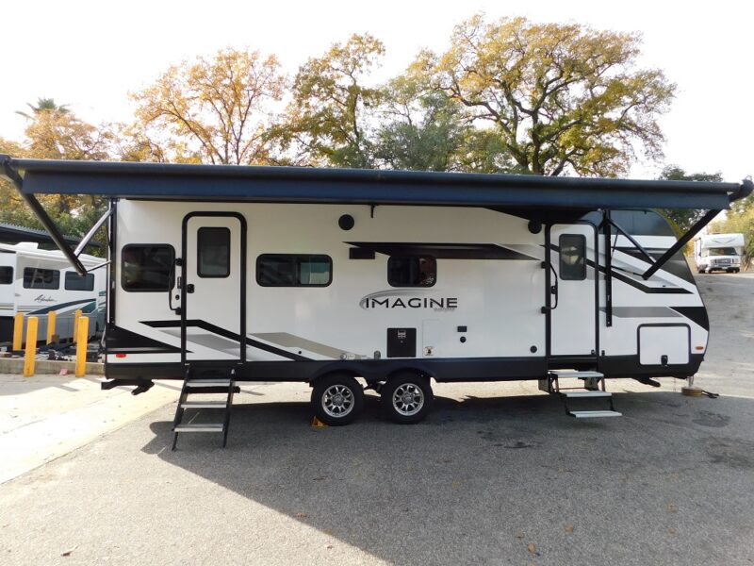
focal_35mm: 23
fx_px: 501
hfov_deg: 73.9
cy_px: 283
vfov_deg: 58.9
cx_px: 377
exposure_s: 1/400
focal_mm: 4
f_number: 3
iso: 125
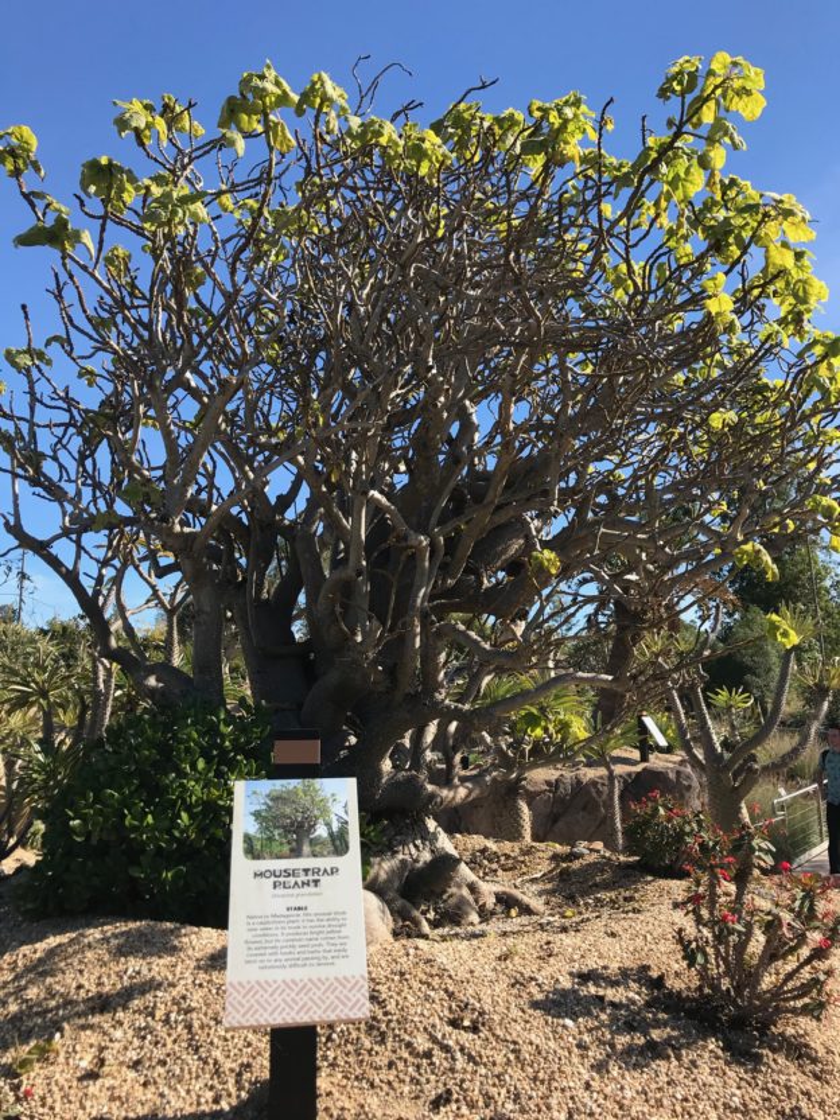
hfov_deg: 49.7
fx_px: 906
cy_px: 560
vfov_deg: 63.4
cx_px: 420
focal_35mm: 28
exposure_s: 1/1100
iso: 20
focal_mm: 3.99
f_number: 1.8
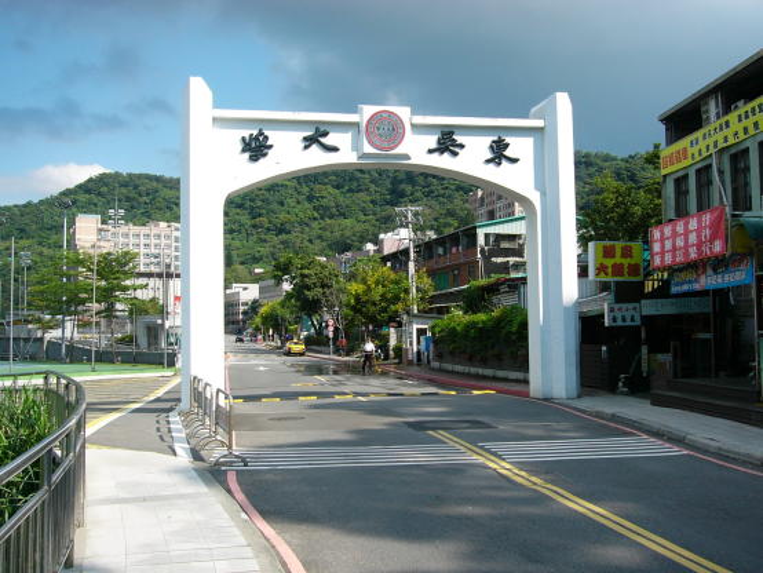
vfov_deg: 40.7
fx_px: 772
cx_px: 382
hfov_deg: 52.6
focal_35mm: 35
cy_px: 286
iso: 50
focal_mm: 5.8
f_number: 8
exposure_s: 1/100
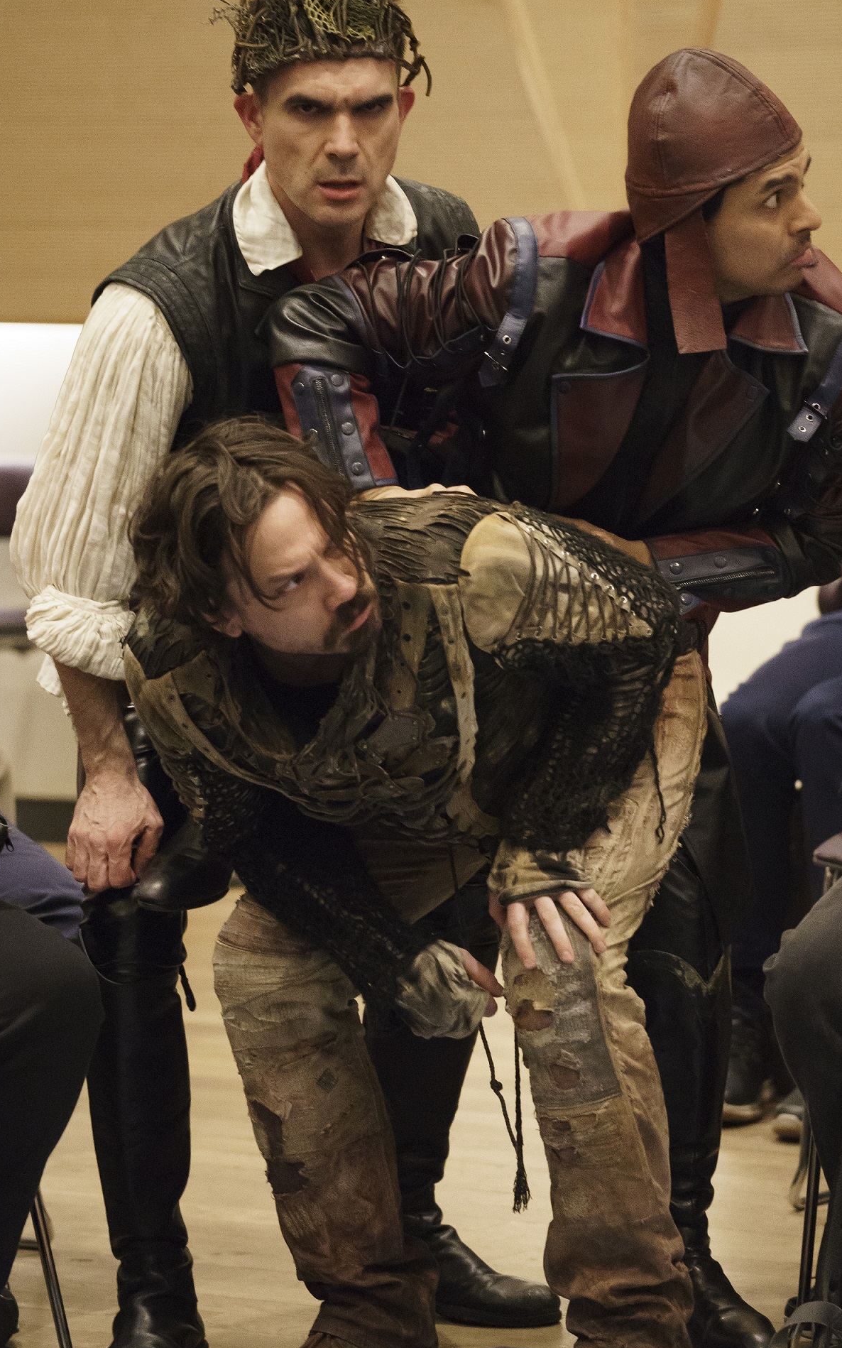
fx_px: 7050
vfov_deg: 10.9
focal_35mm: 192
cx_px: 412
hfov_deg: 6.8
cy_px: 646
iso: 16000
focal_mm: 149
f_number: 4
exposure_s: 1/250
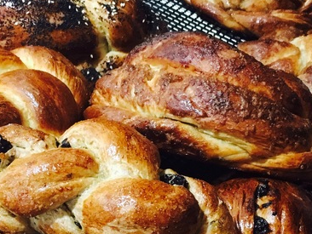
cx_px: 118
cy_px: 222
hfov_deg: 30.1
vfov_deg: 22.3
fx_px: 577
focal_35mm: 64
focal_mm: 4.15
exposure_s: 1/15
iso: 320
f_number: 2.2
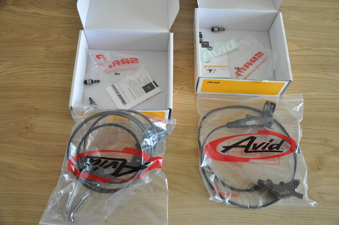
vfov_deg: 39.9
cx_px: 170
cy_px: 112
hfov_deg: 57.3
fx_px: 310
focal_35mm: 33
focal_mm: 22
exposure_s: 1/60
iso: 800
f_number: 4
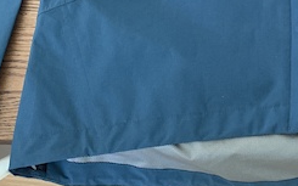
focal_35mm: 90
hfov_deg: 22.2
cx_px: 293
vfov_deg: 13.3
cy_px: -129
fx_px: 731
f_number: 1.8
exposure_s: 1/60
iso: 200
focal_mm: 4.25
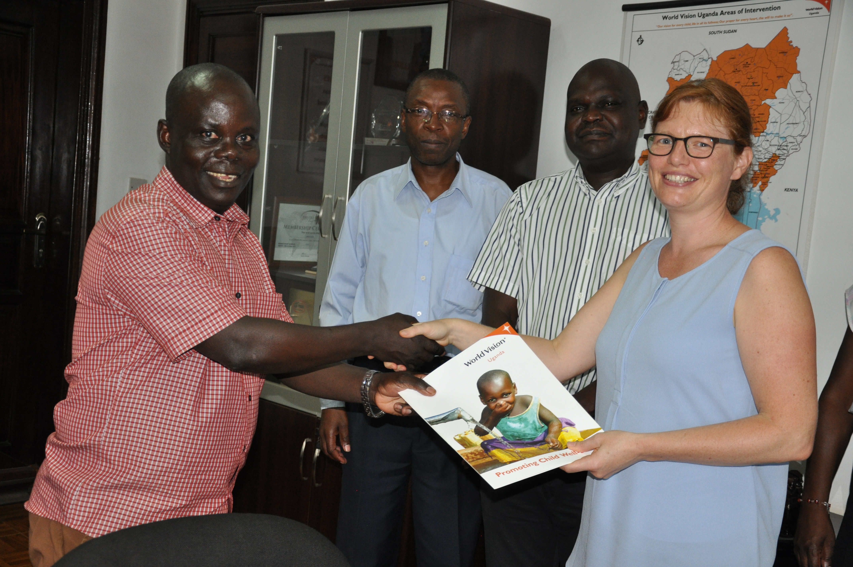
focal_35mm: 48
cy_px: 284
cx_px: 426
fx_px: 1136
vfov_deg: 28.0
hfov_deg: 41.2
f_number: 4.2
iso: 800
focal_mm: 32
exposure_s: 1/60
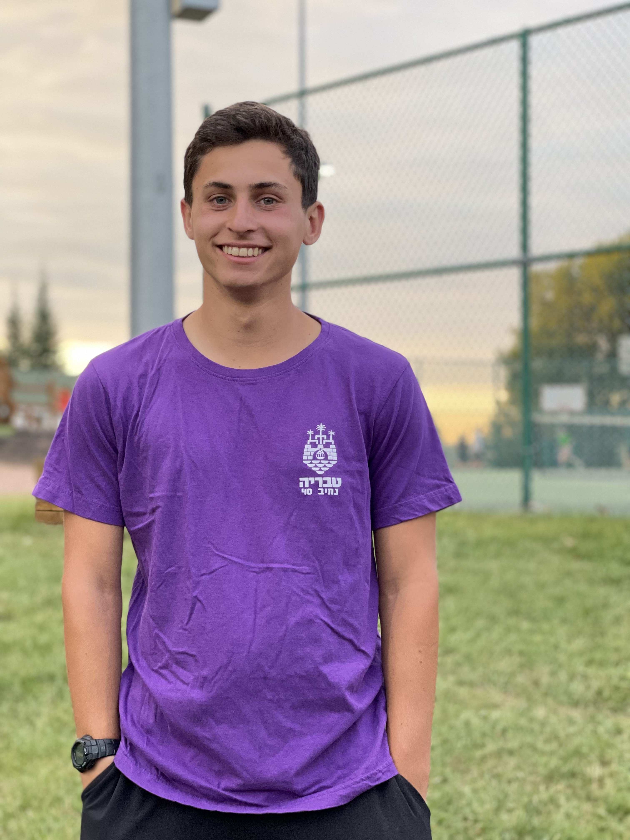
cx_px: 315
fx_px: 1553
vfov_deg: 30.3
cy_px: 420
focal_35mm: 64
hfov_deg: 22.9
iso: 160
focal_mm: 7.5
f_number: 2.2
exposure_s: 1/120
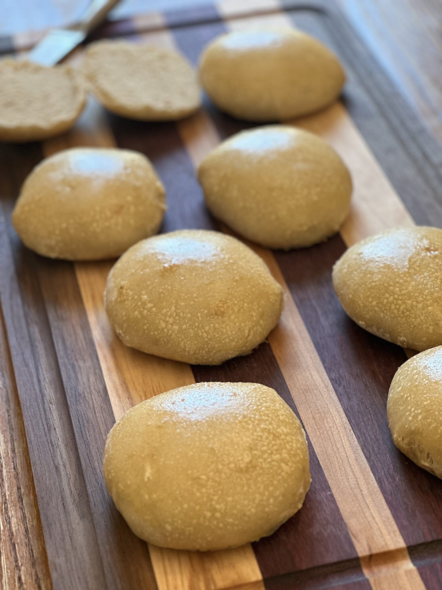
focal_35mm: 77
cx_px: 221
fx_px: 1311
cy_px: 295
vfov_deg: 25.3
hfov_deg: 19.1
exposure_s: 1/40
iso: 125
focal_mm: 9
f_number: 2.8
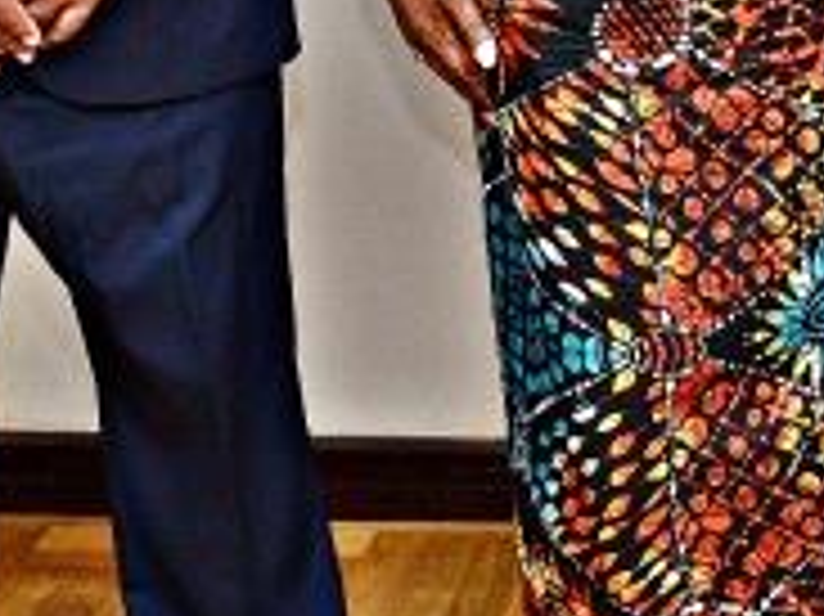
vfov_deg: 10.9
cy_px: -418
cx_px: 1243
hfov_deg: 14.3
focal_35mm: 129
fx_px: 3069
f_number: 8
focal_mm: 24
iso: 1600
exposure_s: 1/200
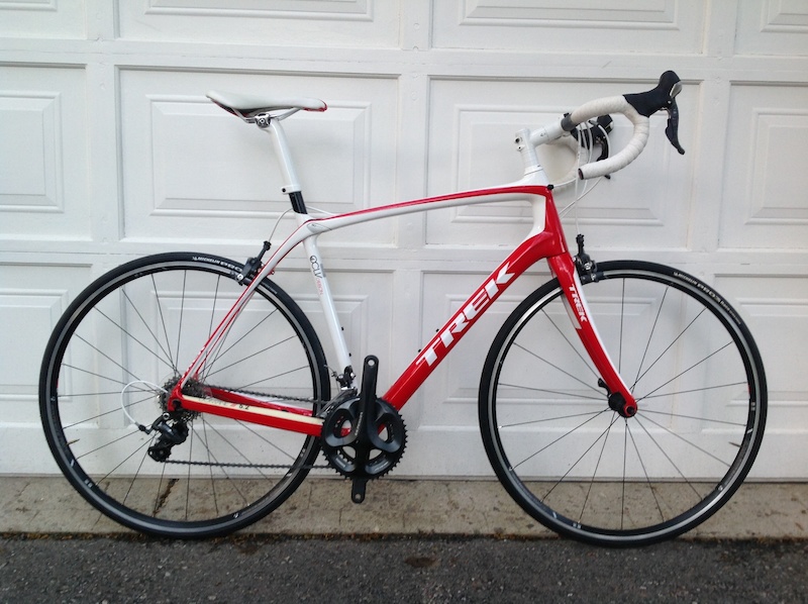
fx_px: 816
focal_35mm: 35
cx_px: 404
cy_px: 302
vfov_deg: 40.6
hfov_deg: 52.7
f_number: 2.4
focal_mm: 4.28
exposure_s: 1/30
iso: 50
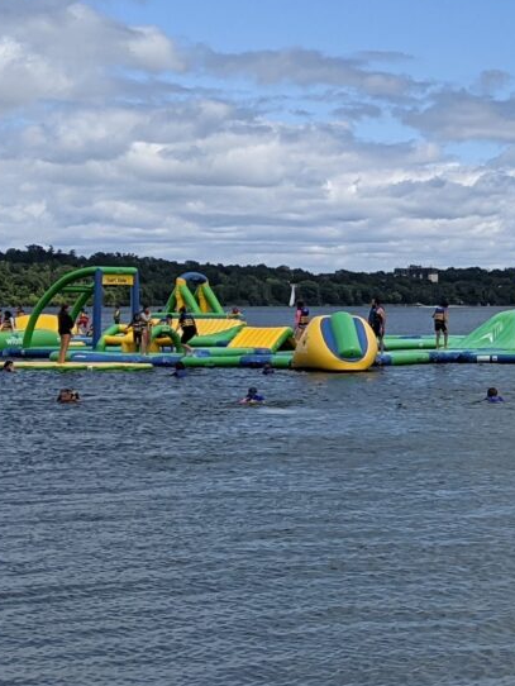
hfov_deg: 13.9
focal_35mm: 102
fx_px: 2022
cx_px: 672
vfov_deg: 19.2
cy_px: 308
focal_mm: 4.44
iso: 65
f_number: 1.8
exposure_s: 1/4695
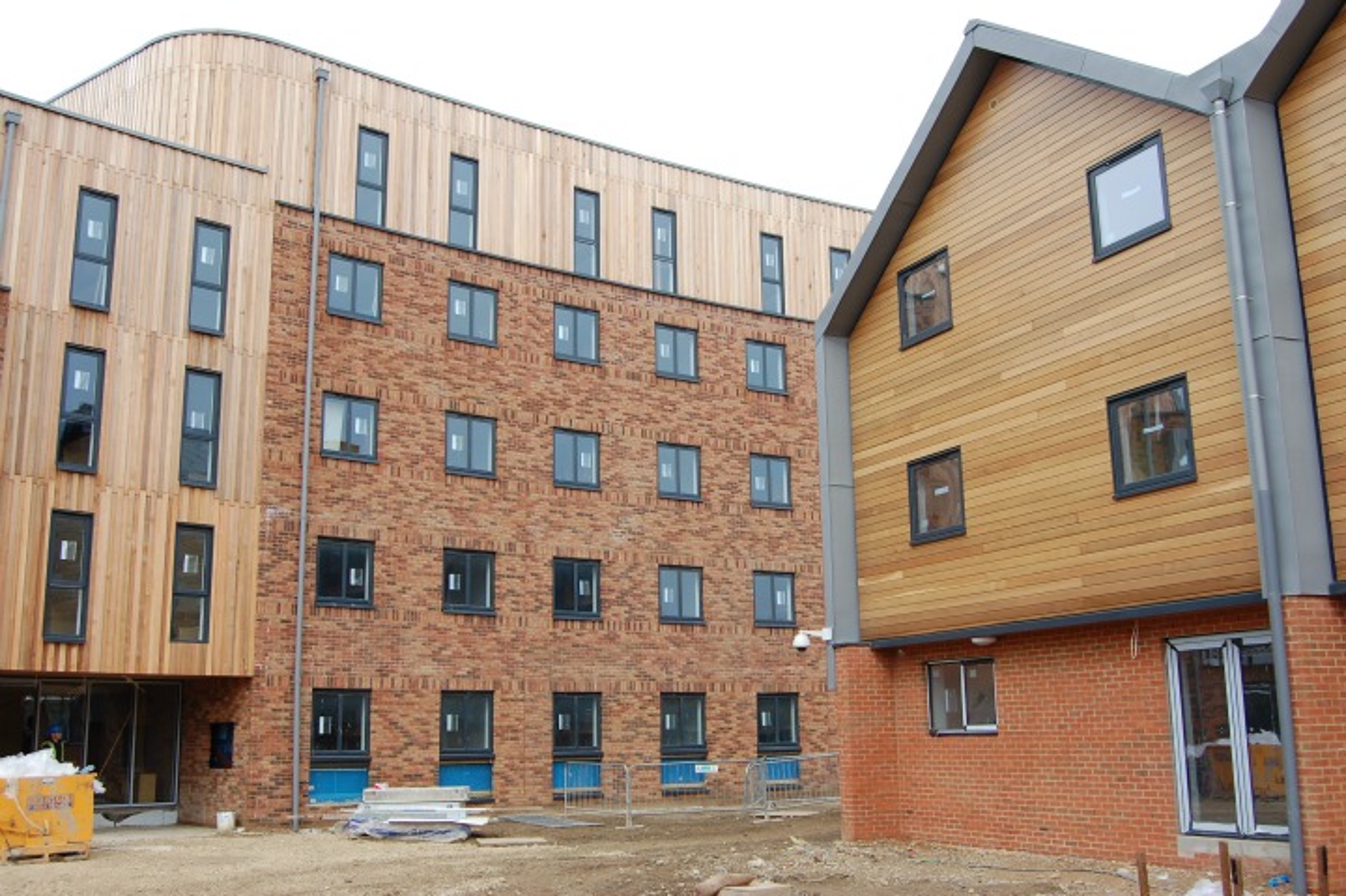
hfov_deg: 53.2
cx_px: 673
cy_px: 448
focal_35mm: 36
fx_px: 1345
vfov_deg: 36.8
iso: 200
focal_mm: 24
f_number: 7.1
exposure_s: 1/200
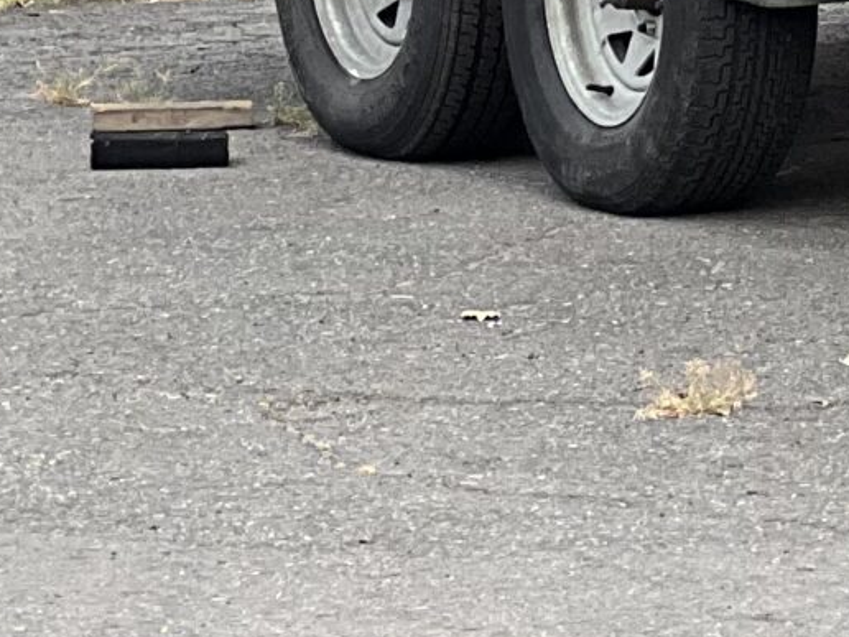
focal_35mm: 382
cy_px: -867
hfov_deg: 5.1
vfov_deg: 3.8
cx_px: 1792
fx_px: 9369
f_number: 2.8
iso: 50
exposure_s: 1/121
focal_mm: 9
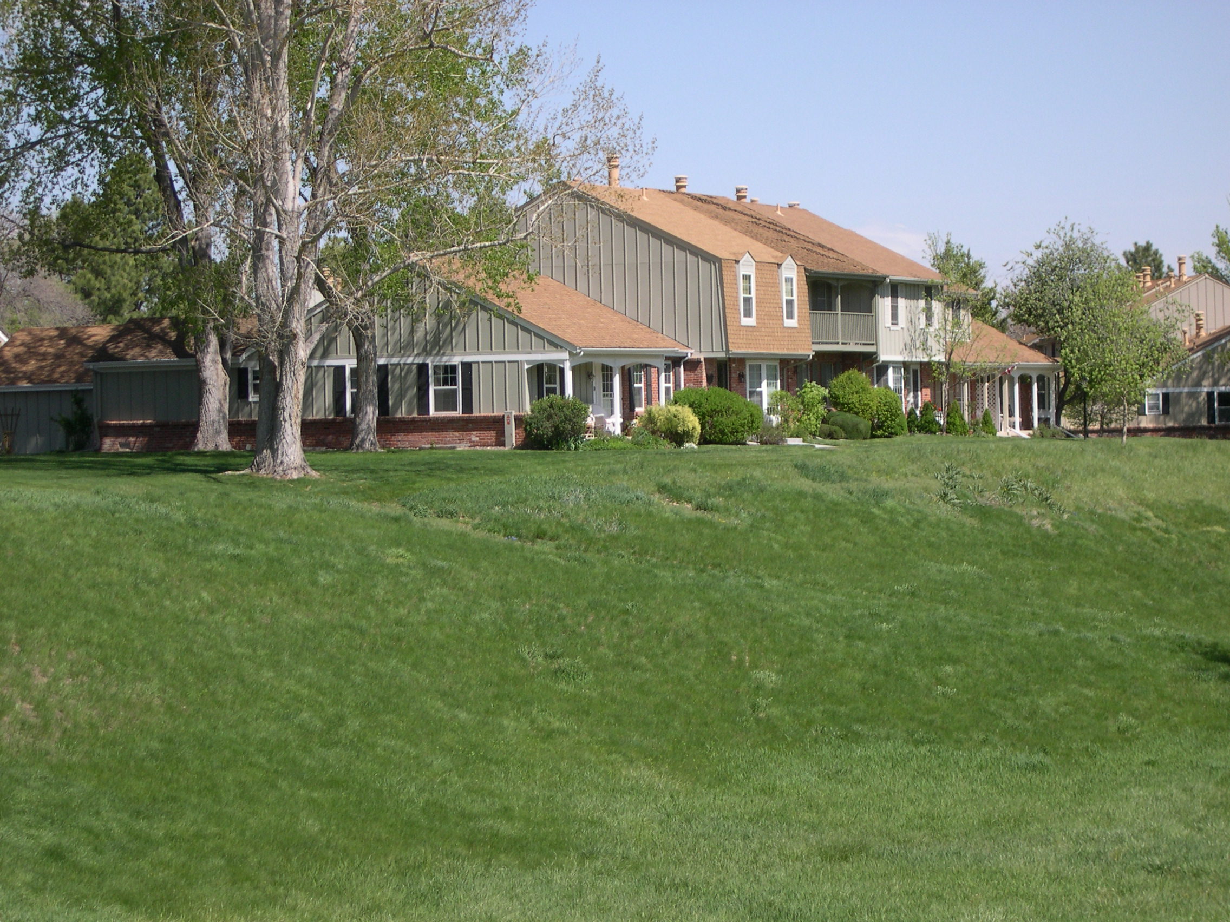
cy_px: 461
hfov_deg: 17.3
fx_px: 4051
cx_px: 615
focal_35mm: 114
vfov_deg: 13.0
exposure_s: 1/405
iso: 100
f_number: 4.9
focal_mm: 24
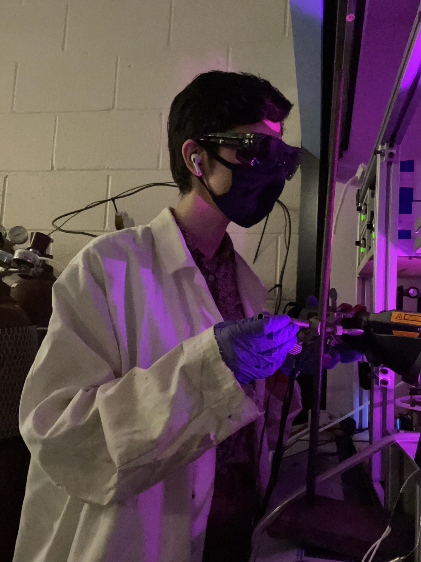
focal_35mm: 30
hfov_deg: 46.8
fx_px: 486
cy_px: 281
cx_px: 210
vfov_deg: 60.0
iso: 800
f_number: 2.2
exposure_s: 1/15
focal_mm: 2.71
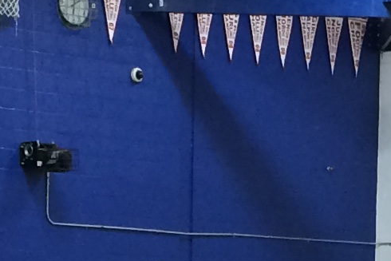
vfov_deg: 6.6
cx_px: 255
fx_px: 2184
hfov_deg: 10.2
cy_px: 571
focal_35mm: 201
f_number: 2.2
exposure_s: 1/30
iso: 100
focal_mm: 4.15
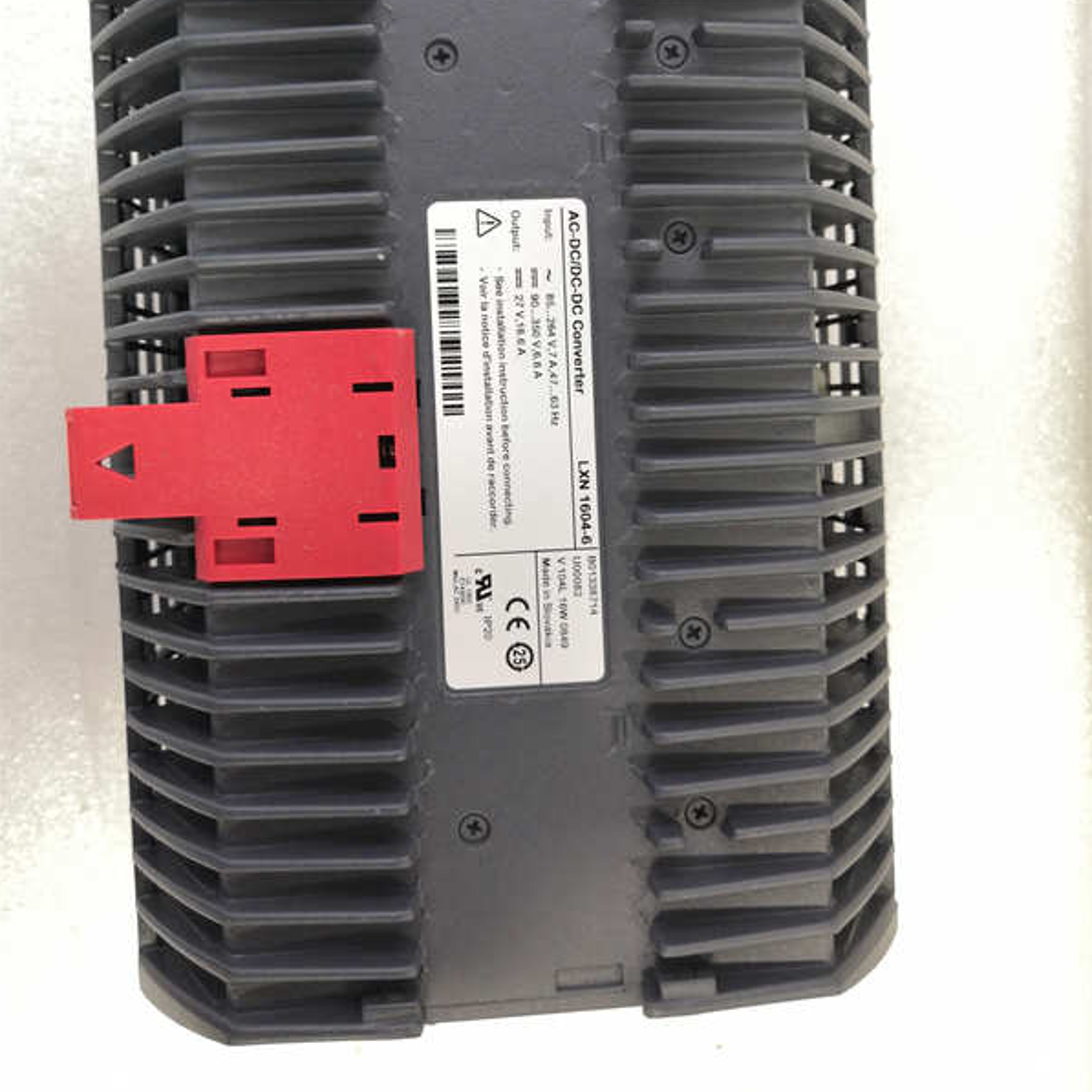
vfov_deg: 50.7
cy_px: 428
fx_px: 1142
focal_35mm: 32
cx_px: 545
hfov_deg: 51.1
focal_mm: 3.95
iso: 250
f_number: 1.8
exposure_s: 1/33.3
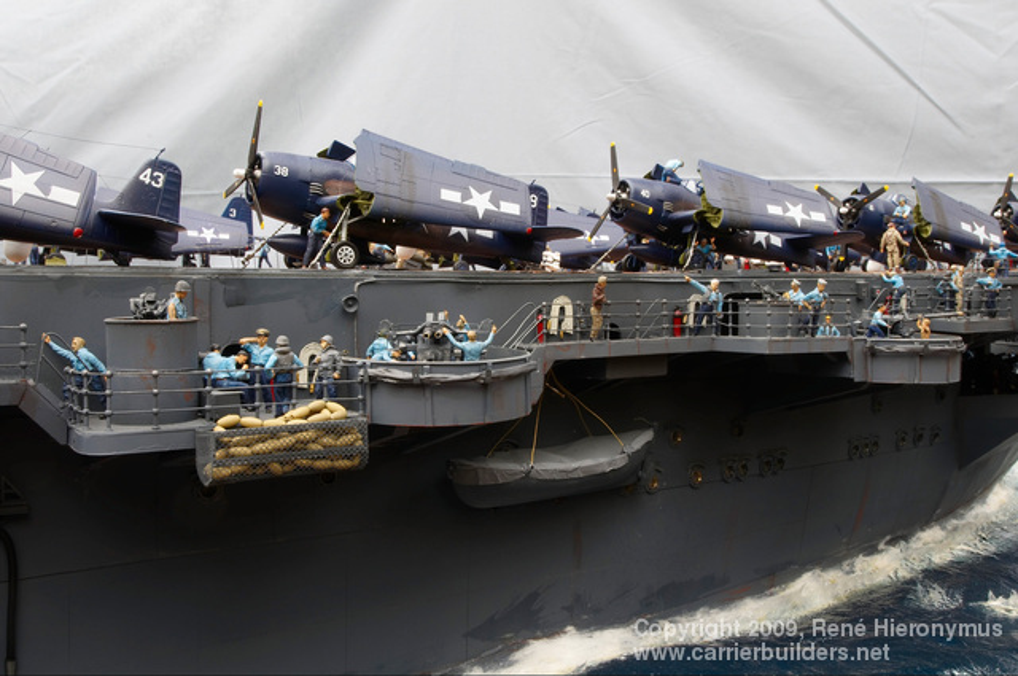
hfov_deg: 53.2
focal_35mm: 36
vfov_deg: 36.8
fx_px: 1017
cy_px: 338
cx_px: 509
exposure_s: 1/4
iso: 200
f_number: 22
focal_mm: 24
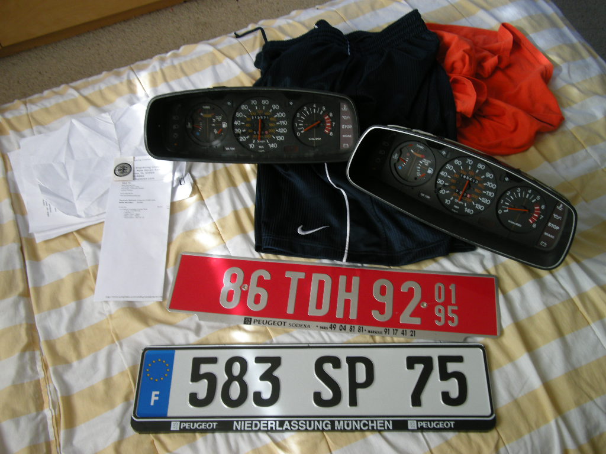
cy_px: 227
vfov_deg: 38.7
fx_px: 648
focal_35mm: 37
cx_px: 303
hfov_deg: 50.1
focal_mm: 7.9
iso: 108
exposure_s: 1/43.8
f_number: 2.8
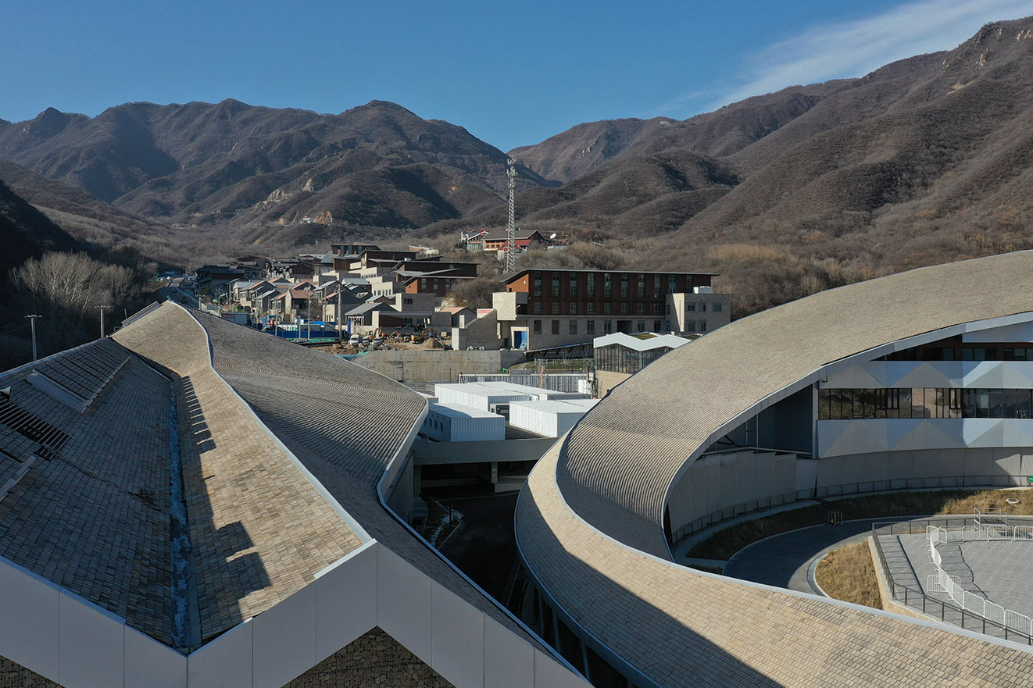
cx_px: 570
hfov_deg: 53.0
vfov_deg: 36.8
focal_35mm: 36
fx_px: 1033
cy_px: 314
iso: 100
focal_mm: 10.26
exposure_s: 1/500
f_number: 6.3
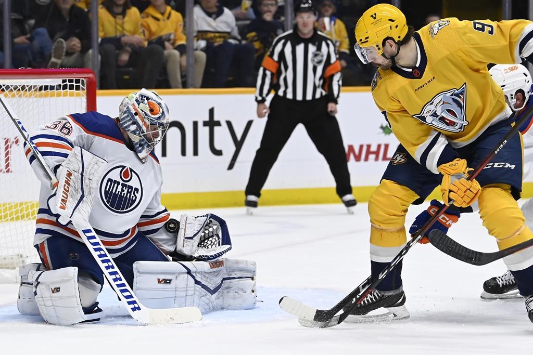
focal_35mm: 112
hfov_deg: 18.3
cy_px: 178
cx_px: 266
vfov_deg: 12.2
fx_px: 1658
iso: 5000
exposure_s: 1/3200
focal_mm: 112
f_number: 4
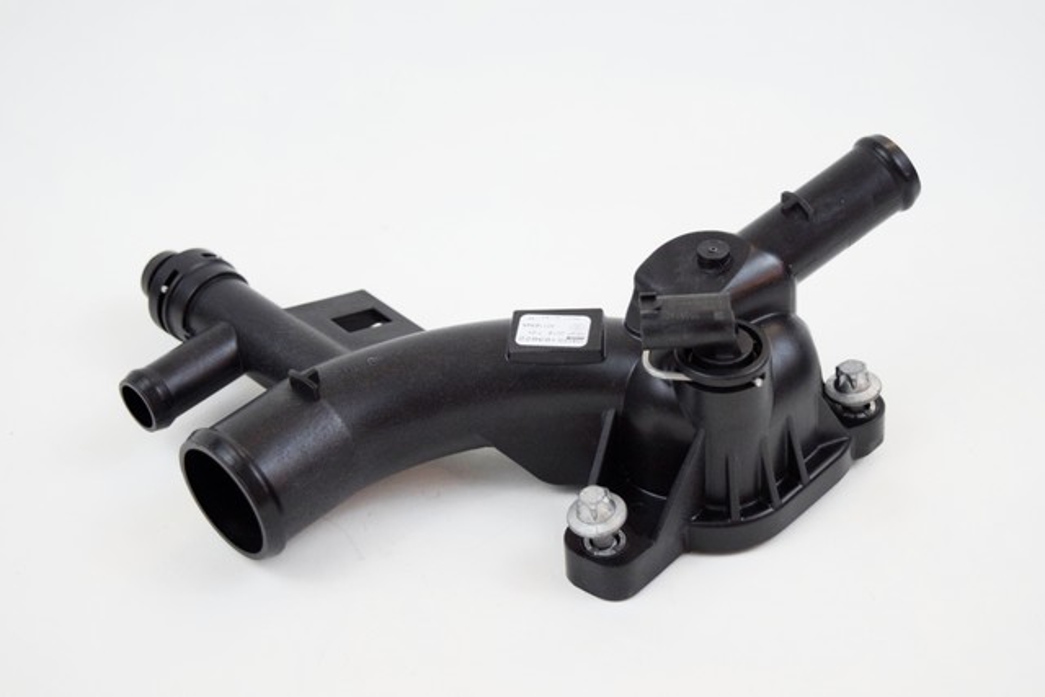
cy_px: 348
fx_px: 1742
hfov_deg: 33.4
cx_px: 522
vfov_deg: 22.6
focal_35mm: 60
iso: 1600
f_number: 5
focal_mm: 40
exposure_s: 1/60
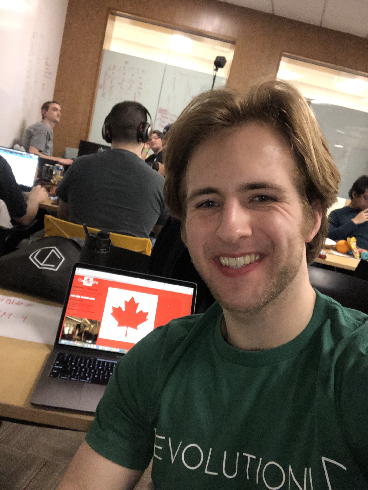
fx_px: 453
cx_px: 184
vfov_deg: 56.8
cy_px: 245
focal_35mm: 32
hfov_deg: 44.2
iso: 320
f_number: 2.2
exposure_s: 1/30
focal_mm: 2.87
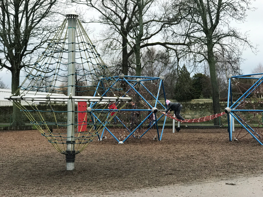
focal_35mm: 57
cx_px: 132
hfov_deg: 33.8
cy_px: 98
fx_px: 433
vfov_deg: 25.7
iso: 32
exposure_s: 1/100
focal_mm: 6.6
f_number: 2.8
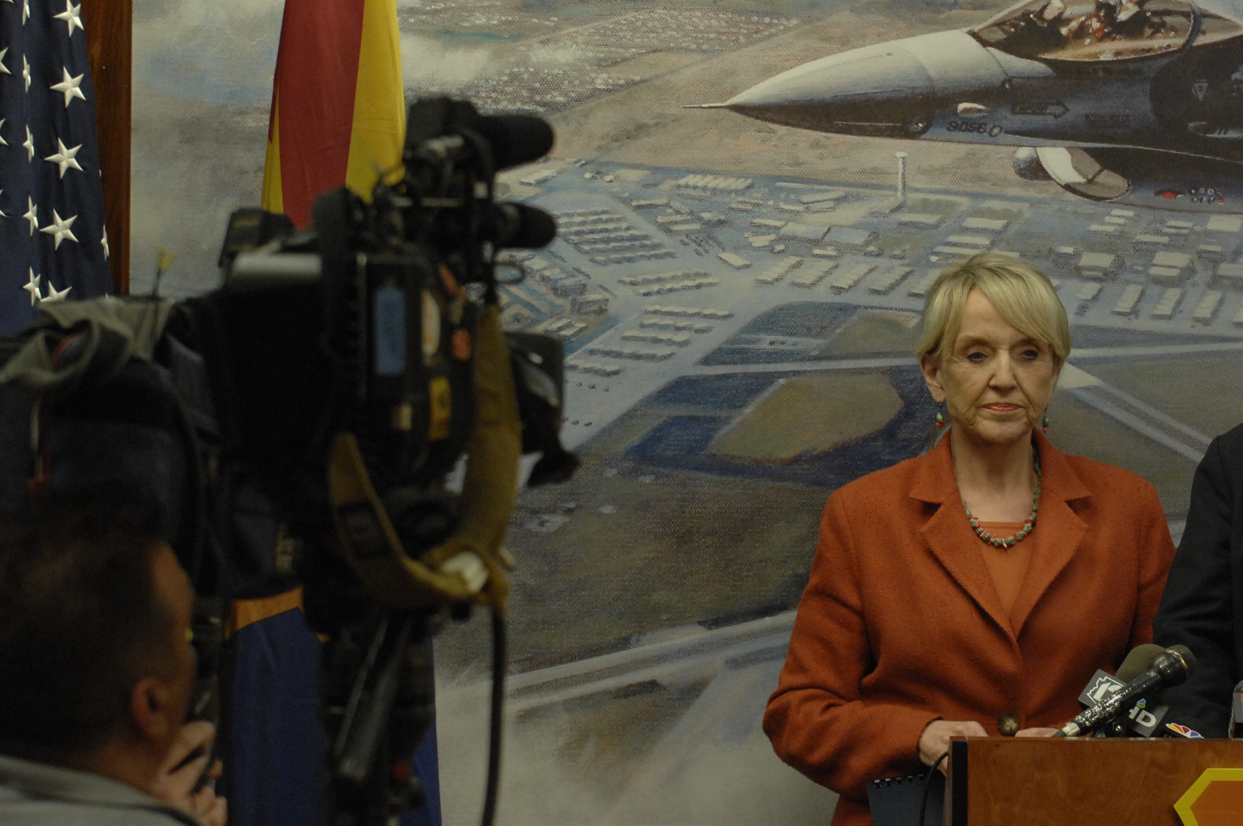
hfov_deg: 8.2
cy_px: 482
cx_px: 903
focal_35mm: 252
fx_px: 8691
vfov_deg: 5.4
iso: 640
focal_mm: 102
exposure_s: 1/60
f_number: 4
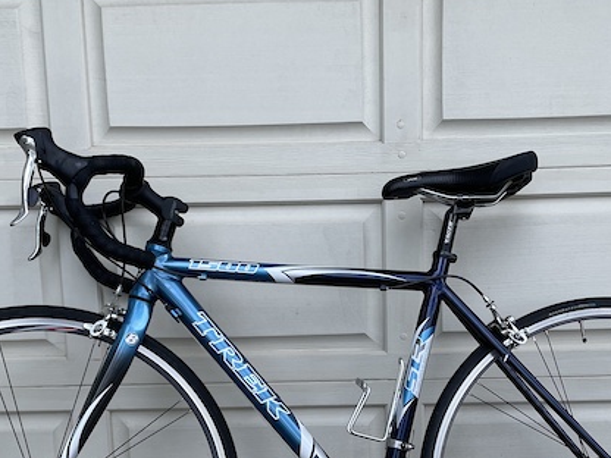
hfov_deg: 38.1
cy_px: 380
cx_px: 348
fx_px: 883
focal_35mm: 50
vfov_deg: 28.4
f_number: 1.6
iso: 32
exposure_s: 1/572
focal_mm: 4.2
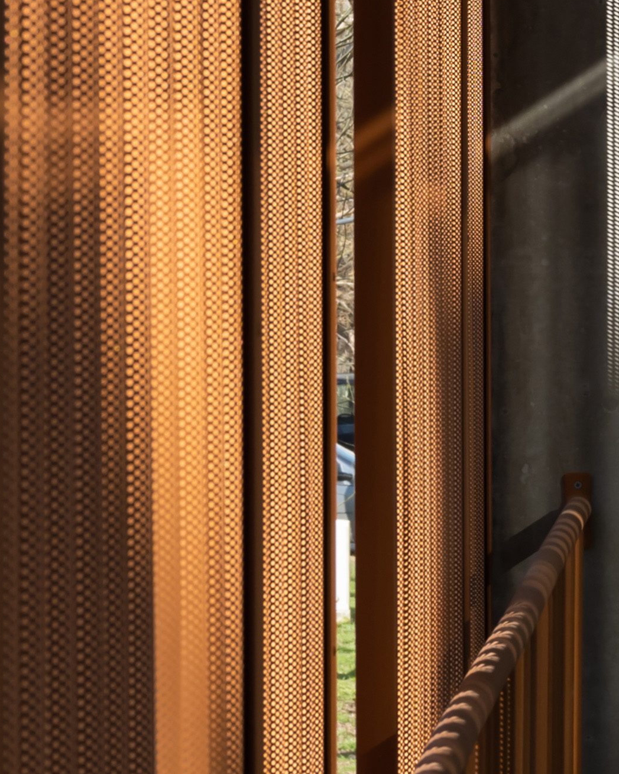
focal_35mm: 225
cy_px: -47
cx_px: 779
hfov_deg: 6.8
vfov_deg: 8.5
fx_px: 5153
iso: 200
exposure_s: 1/160
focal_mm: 38
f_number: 7.1
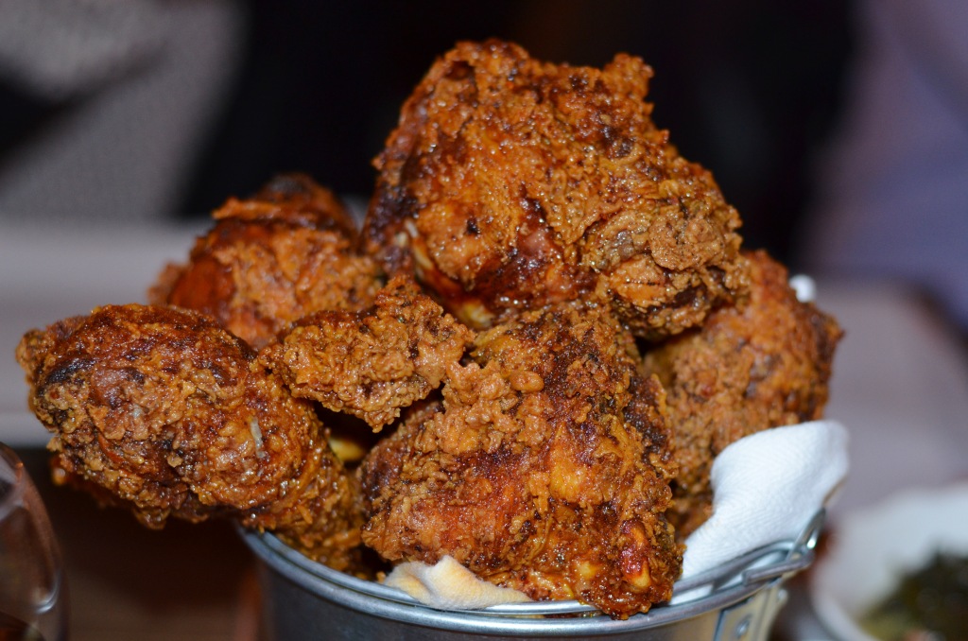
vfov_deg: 18.1
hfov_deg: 27.0
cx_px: 484
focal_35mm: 75
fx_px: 2012
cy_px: 320
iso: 1100
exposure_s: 1/60
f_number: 2.8
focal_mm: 50
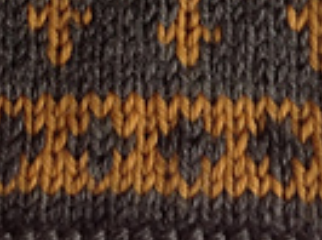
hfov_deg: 15.0
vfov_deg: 10.6
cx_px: 121
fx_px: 1225
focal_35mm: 132
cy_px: -164
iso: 50
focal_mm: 4.28
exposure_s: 1/30
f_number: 2.4
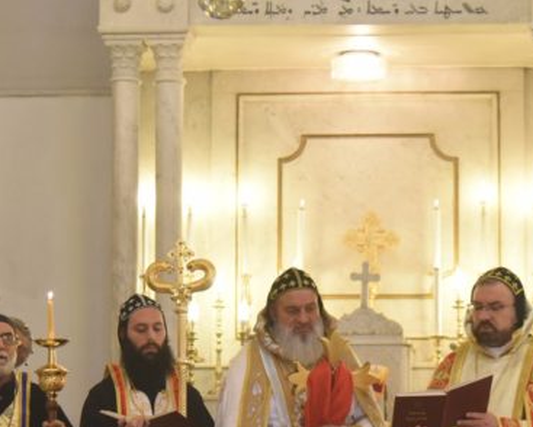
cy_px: 447
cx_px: 322
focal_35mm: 144
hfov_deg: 13.4
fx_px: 2273
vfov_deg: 10.6
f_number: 4
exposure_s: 1/160
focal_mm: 55
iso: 2000
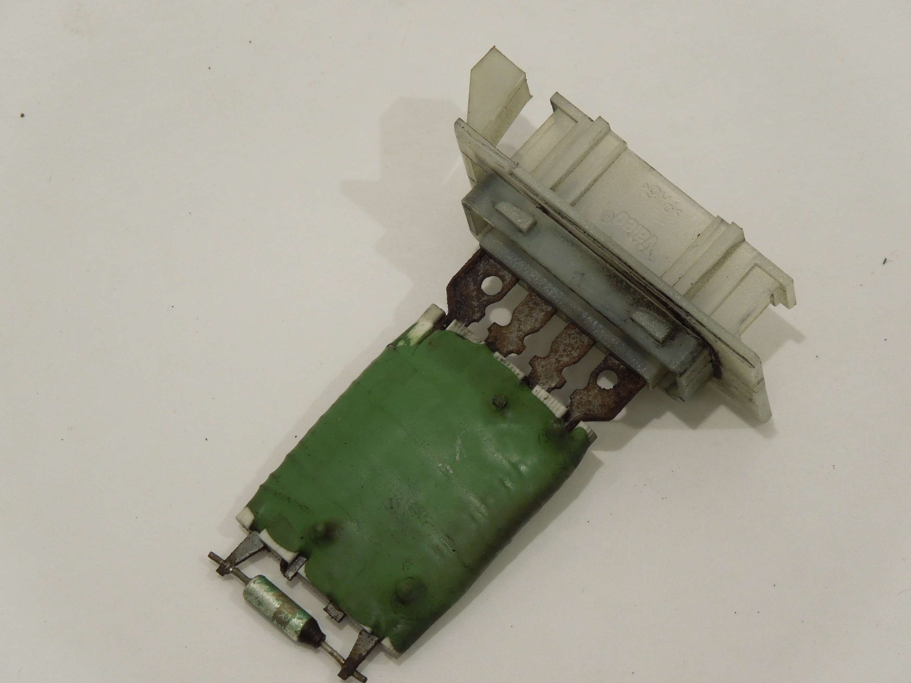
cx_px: 456
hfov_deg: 11.6
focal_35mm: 170
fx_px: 4474
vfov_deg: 8.7
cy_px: 342
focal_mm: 30.6
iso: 400
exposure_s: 1/50
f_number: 5
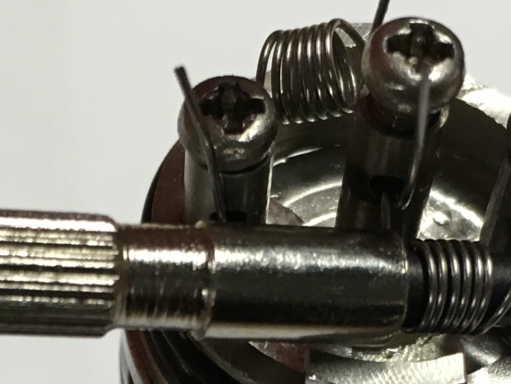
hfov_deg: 16.3
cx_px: 217
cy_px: 435
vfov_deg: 12.0
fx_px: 1787
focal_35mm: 121
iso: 40
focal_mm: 4.15
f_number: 2.2
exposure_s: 1/30
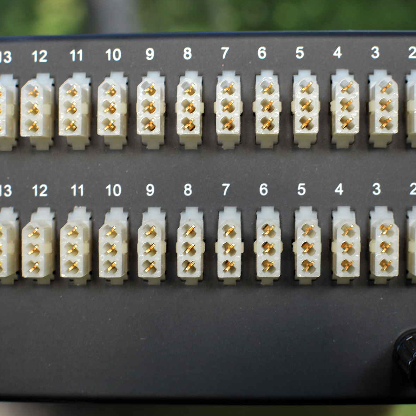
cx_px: 210
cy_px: 208
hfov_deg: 25.5
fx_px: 920
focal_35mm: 68
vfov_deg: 25.5
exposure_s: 1/60
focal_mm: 35
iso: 400
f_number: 5.6
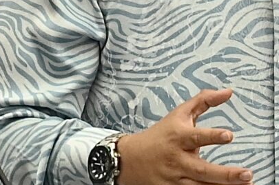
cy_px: -15
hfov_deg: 1.6
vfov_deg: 1.1
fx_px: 9784
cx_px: 225
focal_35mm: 1264
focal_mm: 200
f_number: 4
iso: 2000
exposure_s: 1/250
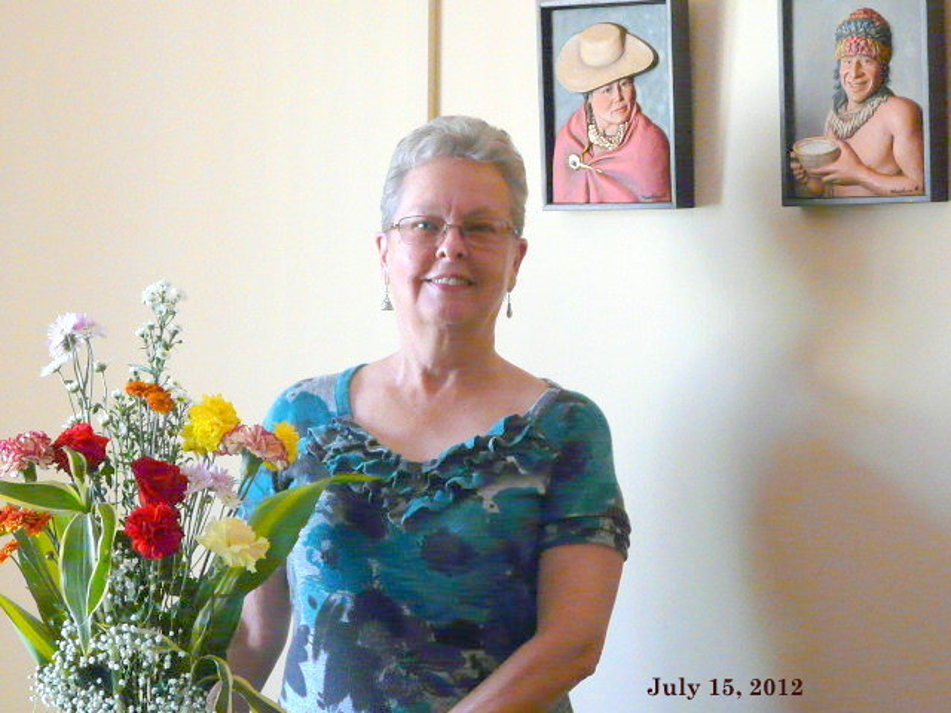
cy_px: 356
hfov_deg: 13.9
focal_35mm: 142
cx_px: 476
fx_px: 3901
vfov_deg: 10.4
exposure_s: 1/30
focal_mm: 14.7
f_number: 3.6
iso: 400
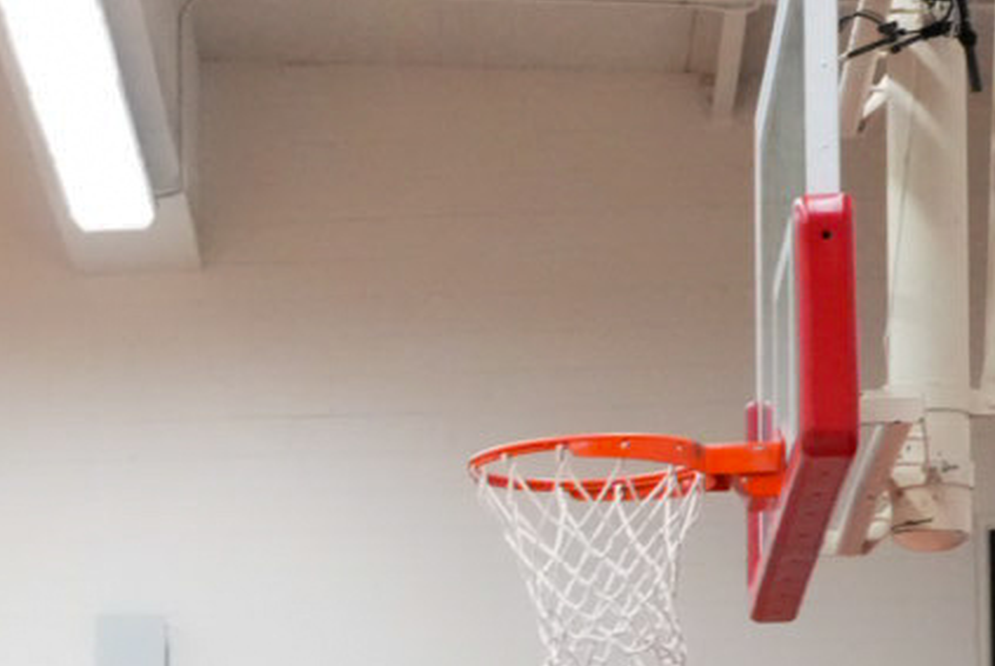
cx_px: -593
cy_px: 1024
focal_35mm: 168
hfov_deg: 11.6
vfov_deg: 8.0
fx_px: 4648
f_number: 6.3
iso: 16000
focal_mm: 44
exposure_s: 1/500
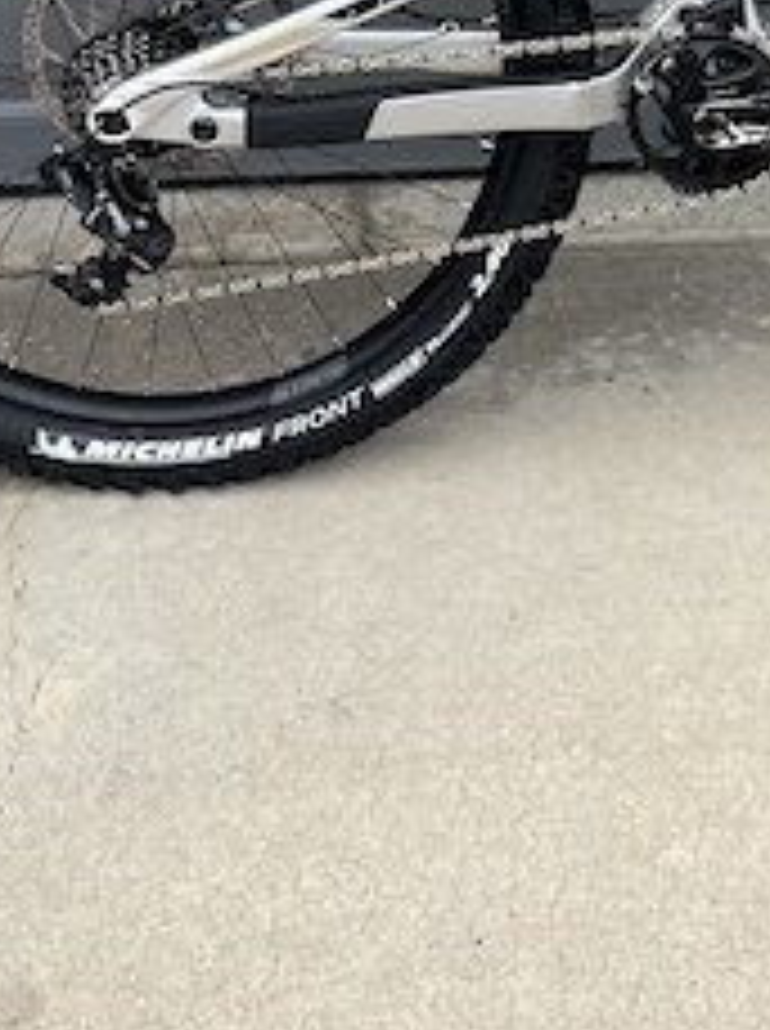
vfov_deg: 19.0
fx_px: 2707
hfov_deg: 15.4
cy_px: -499
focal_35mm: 91
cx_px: 991
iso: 50
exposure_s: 1/547
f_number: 1.6
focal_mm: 5.1
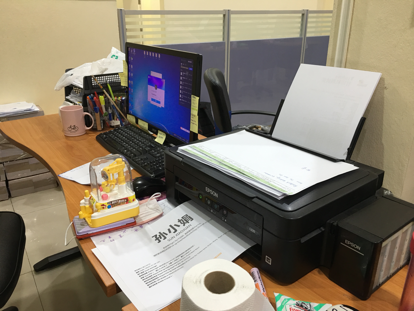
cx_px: 207
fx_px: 347
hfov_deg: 61.7
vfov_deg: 48.2
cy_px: 156
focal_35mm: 29
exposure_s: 1/17
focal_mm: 4.15
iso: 50
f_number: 2.2
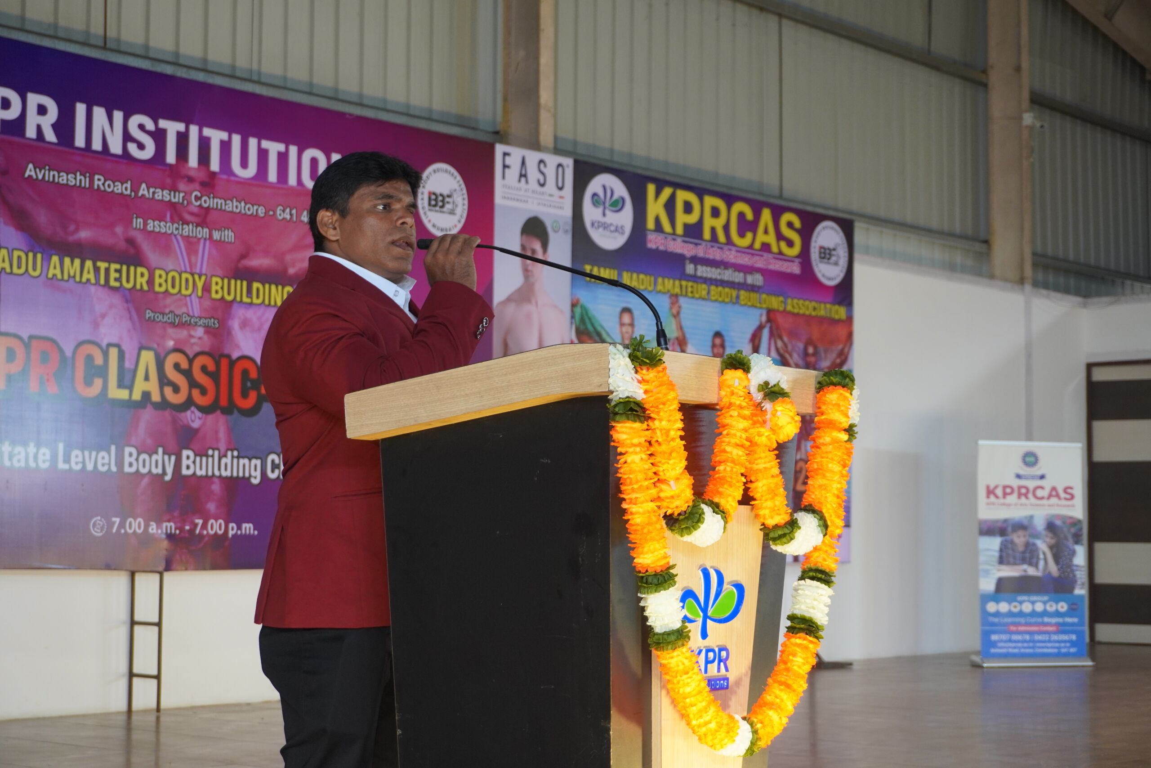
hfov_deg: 31.9
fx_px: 2014
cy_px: 384
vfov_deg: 21.6
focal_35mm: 63
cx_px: 576
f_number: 5.6
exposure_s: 1/160
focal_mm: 42
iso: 640
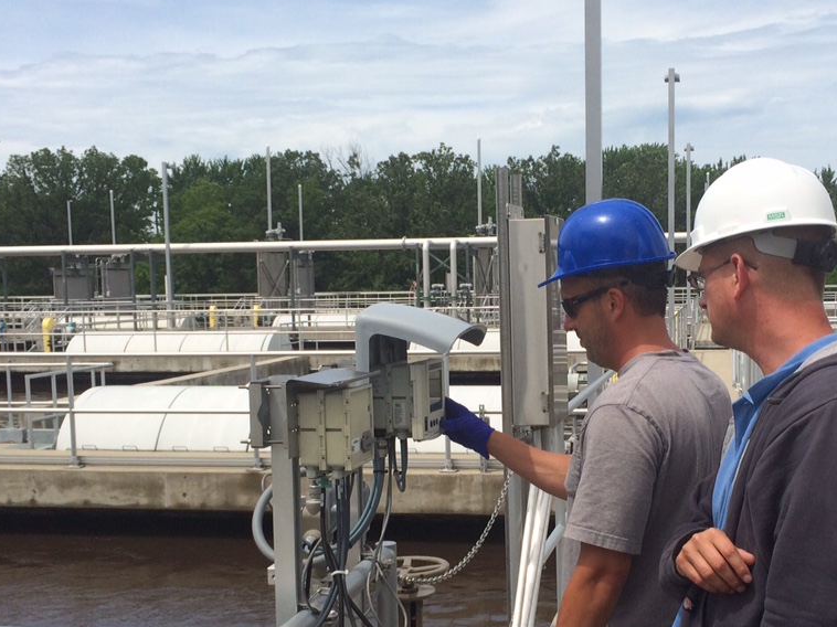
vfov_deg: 29.5
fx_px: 1184
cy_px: 406
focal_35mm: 49
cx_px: 502
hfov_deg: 38.8
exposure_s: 1/3165
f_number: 2.2
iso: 32
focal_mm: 4.15
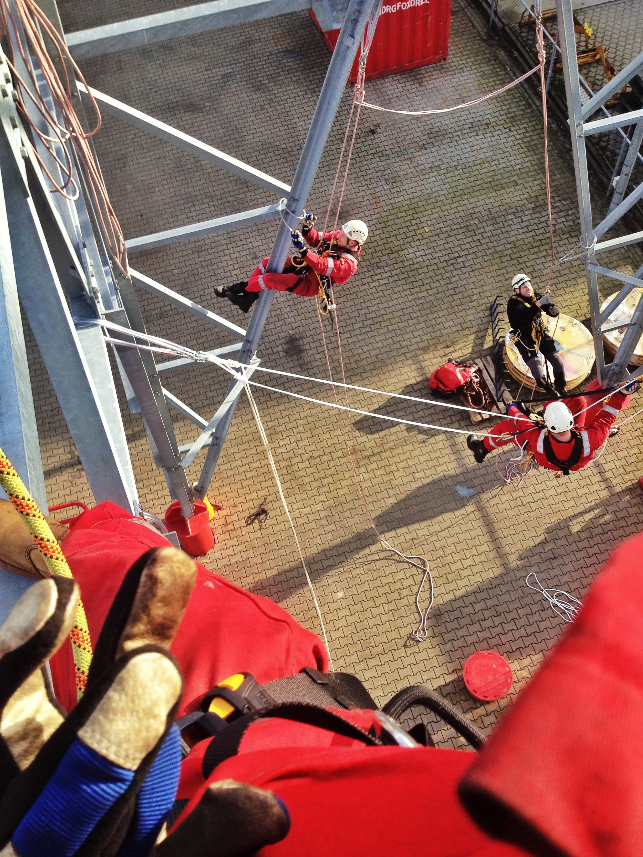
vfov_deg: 52.6
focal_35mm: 35
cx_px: 322
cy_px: 428
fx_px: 867
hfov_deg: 40.7
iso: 50
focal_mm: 4.28
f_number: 2.4
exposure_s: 1/370
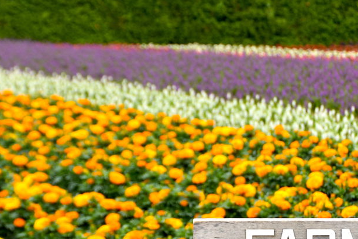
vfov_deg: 6.1
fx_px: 2247
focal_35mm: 226
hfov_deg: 9.1
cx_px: 254
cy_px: 219
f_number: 8
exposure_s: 1/250
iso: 125
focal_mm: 60
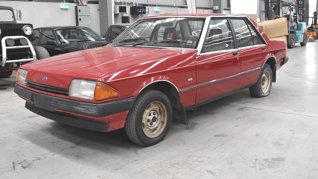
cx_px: 160
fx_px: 320
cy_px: 78
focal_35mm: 38
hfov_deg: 52.8
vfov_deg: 31.2
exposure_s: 1/160
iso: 1600
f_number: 6.3
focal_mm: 24
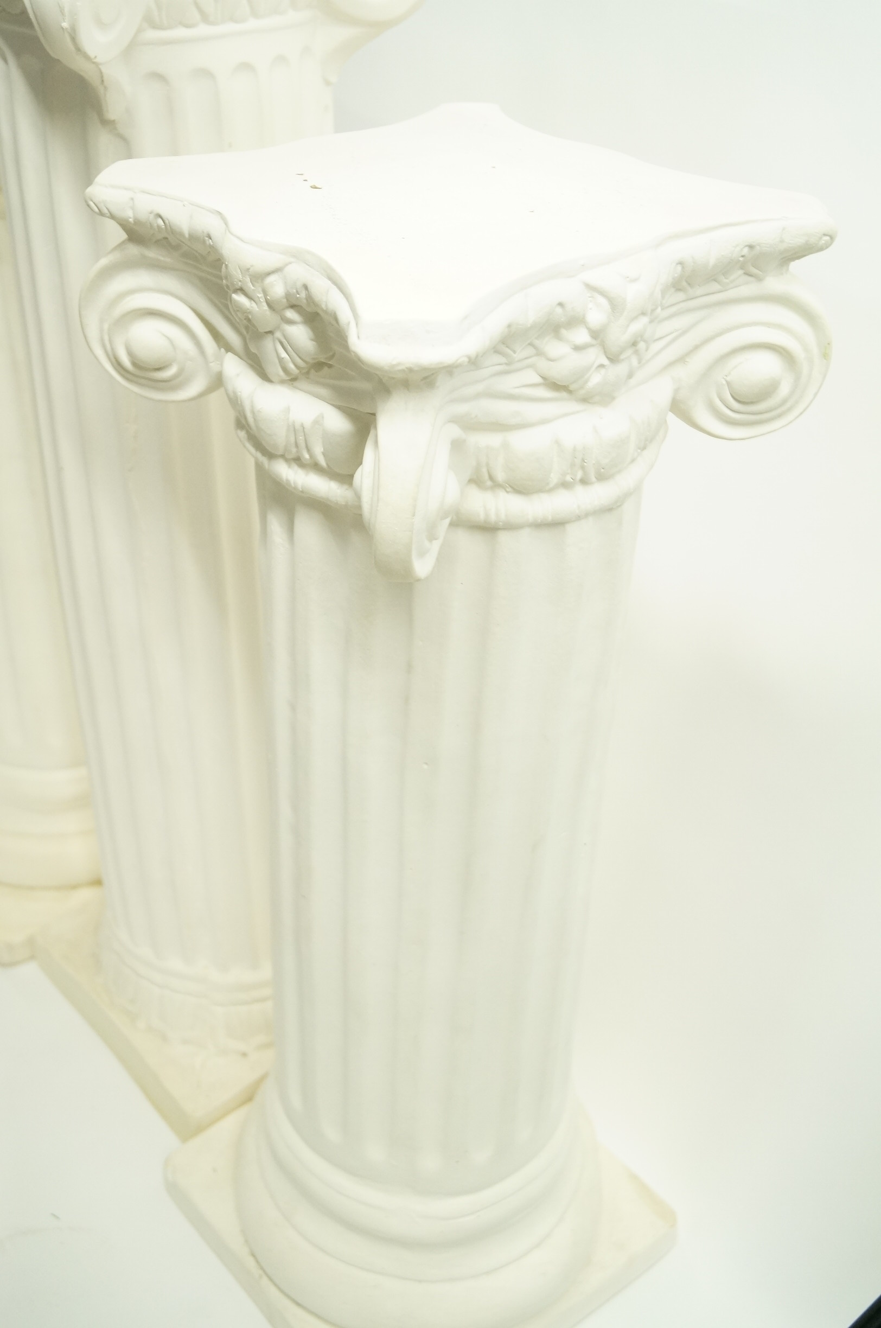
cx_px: 440
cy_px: 664
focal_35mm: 39
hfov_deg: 34.1
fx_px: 1436
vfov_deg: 49.6
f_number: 4
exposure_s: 1/60
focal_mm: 26
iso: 1600
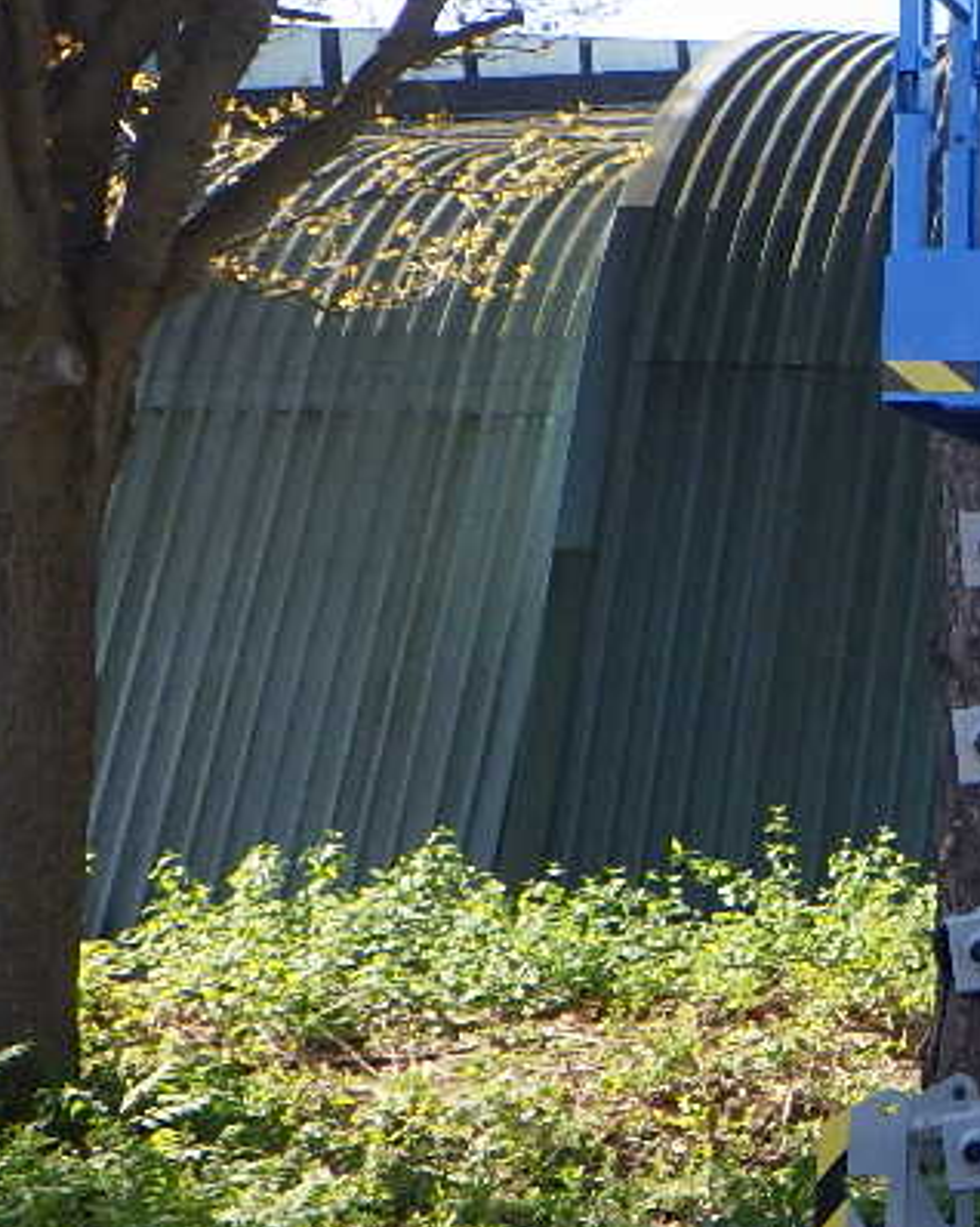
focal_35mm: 88
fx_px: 3193
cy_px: 706
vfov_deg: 21.7
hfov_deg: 14.6
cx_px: 1935
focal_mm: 5
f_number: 4.2
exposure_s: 1/500
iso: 250
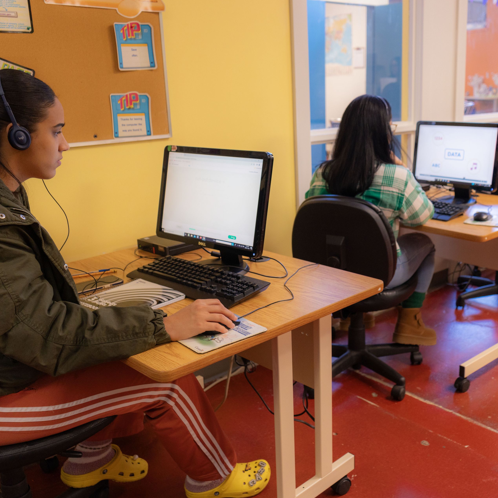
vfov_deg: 46.0
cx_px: 298
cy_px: 249
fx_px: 586
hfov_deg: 45.8
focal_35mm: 36
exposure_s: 1/100
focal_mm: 28
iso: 1000
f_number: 3.5
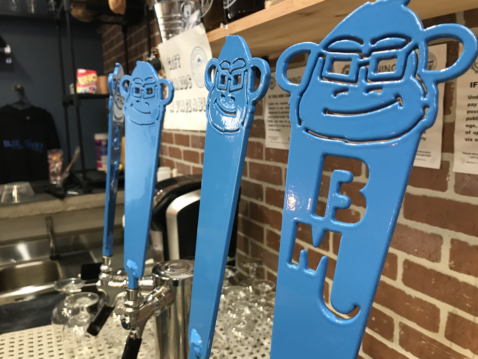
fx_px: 400
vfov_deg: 48.2
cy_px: 177
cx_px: 234
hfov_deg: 61.7
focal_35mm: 29
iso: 40
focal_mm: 3.99
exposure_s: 1/17
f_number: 1.8
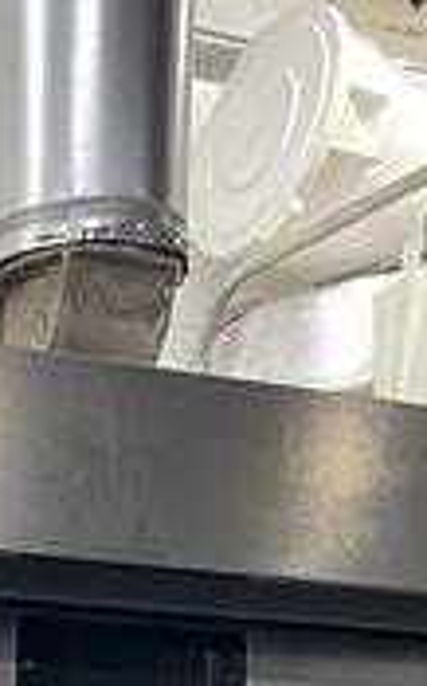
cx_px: -121
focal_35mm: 105
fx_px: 1960
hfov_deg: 12.1
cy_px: 1151
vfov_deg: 17.1
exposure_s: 1/60
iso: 100
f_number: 1.6
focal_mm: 4.2
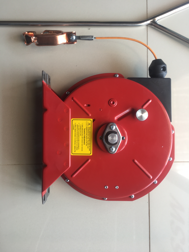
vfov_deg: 61.7
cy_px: 126
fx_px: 211
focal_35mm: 29
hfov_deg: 48.2
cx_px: 94
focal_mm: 4.15
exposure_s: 1/50
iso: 25
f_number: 2.2
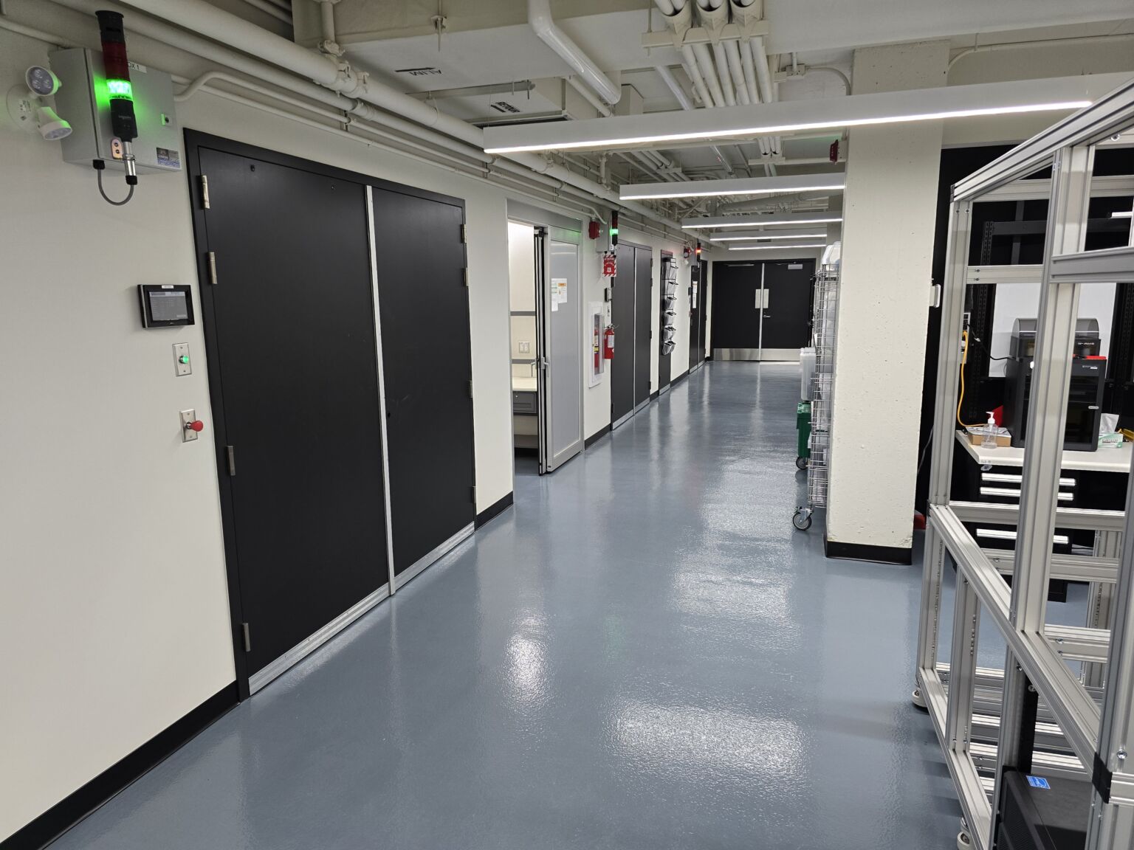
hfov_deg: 73.9
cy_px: 425
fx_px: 753
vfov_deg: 58.9
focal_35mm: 23
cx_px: 567
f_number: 1.7
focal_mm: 6.3
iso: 200
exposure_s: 1/120
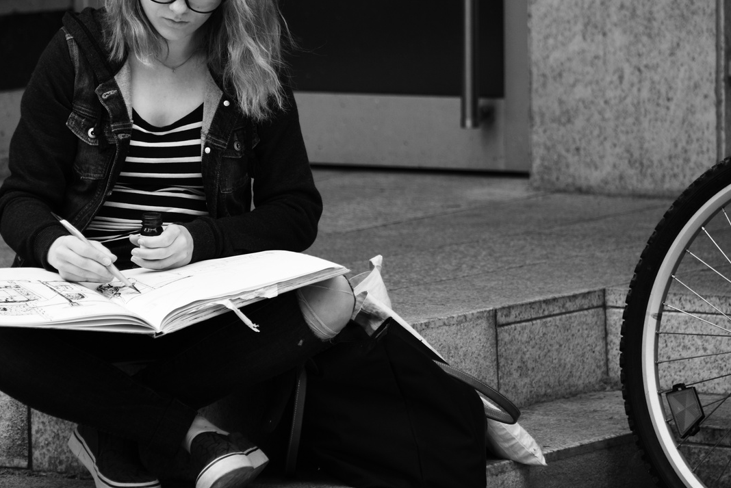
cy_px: 126
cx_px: 283
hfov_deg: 6.5
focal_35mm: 318
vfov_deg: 4.3
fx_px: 6459
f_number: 5.6
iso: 320
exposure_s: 1/250
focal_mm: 210
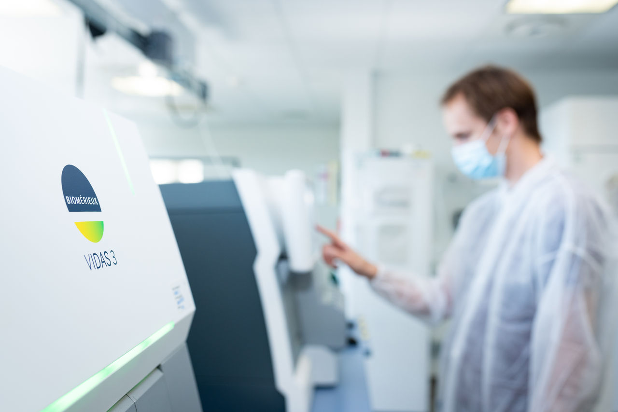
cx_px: 309
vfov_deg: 37.9
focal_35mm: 35
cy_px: 206
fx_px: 601
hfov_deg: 54.4
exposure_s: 1/200
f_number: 5
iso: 500
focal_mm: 35
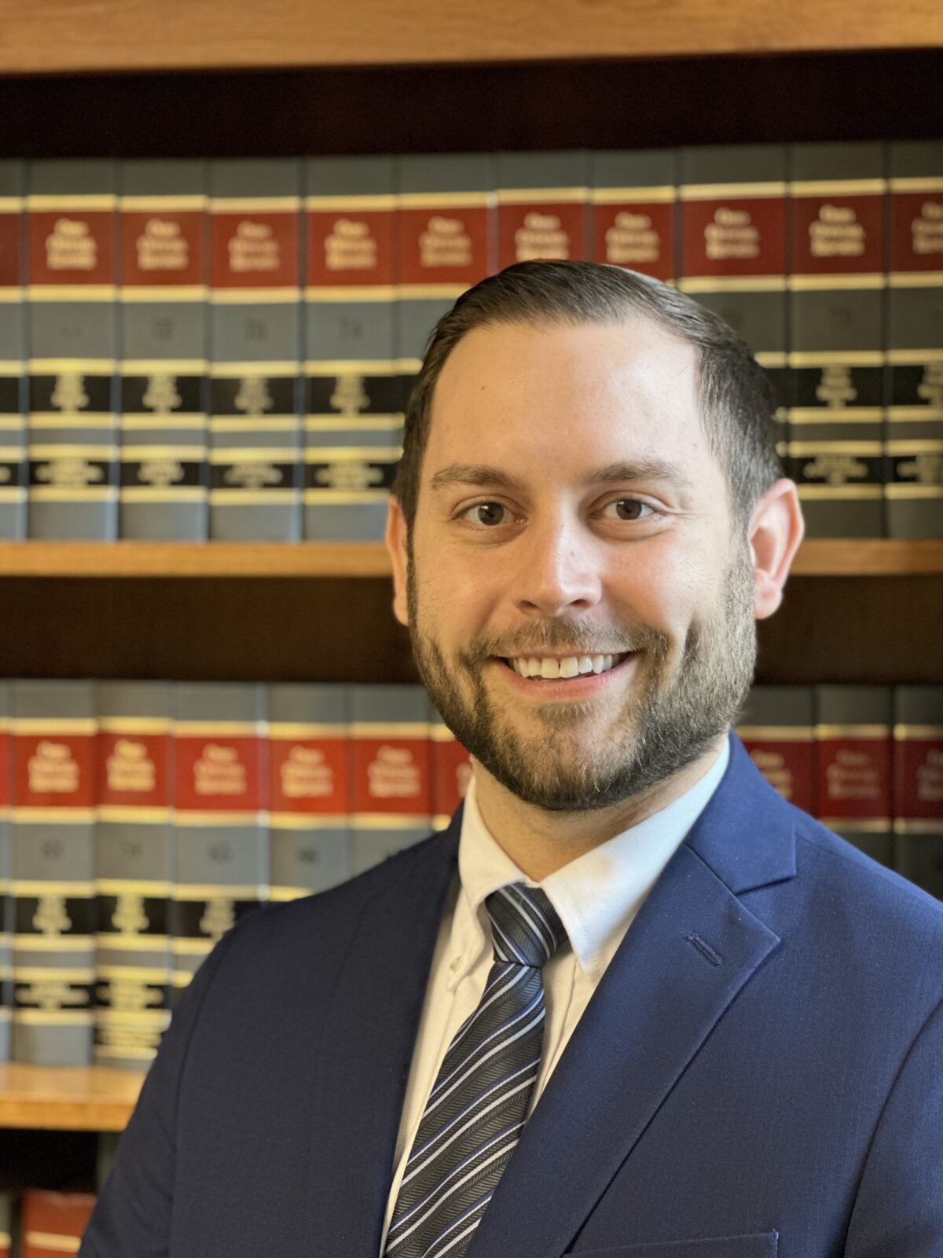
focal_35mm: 77
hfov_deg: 19.1
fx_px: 2797
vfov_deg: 25.3
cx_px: 472
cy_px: 629
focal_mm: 9
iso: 400
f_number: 2.8
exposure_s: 1/40
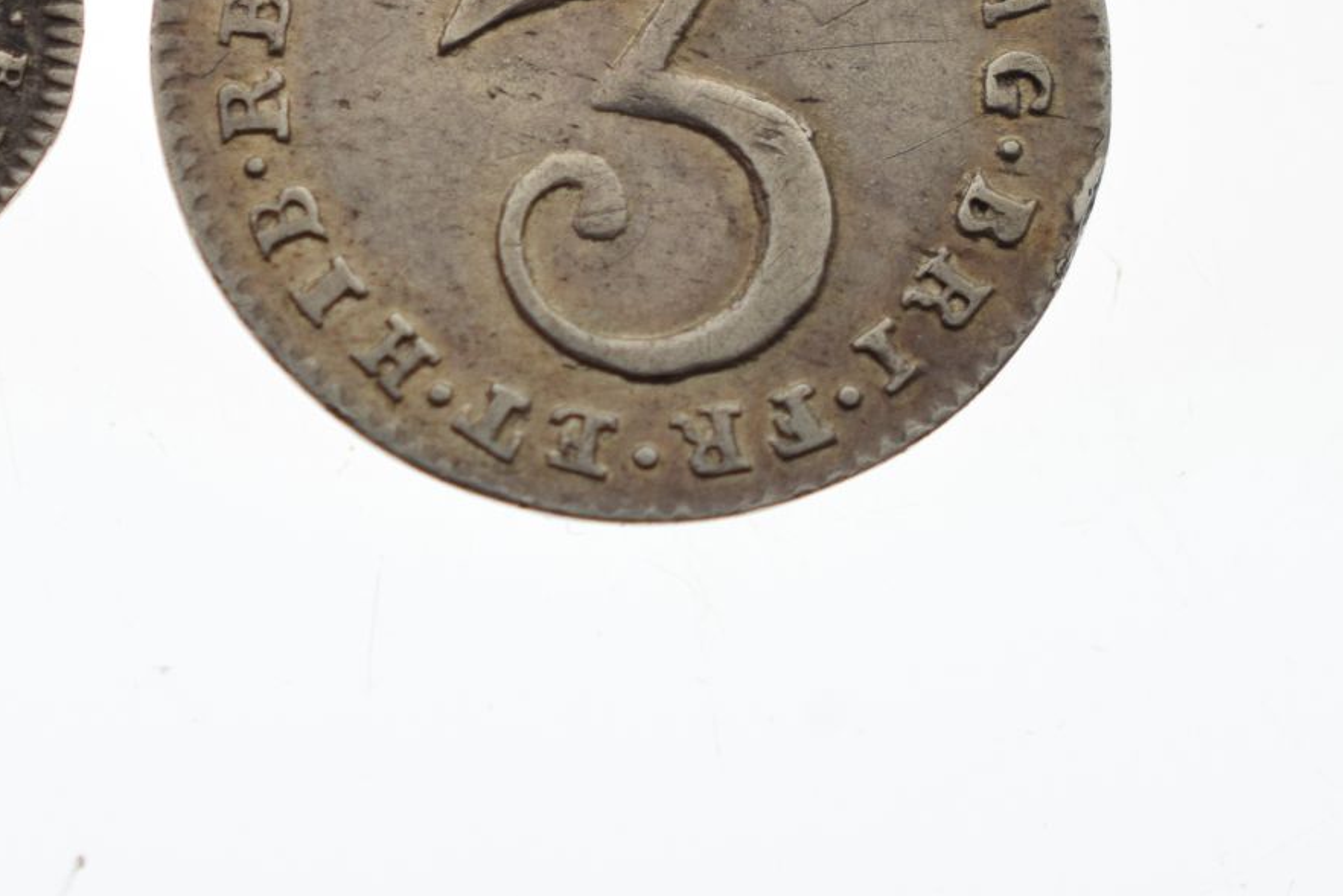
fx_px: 6981
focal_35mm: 187
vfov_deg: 7.3
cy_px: 83
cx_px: 274
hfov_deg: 11.0
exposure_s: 1/125
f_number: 8
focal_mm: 55
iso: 400
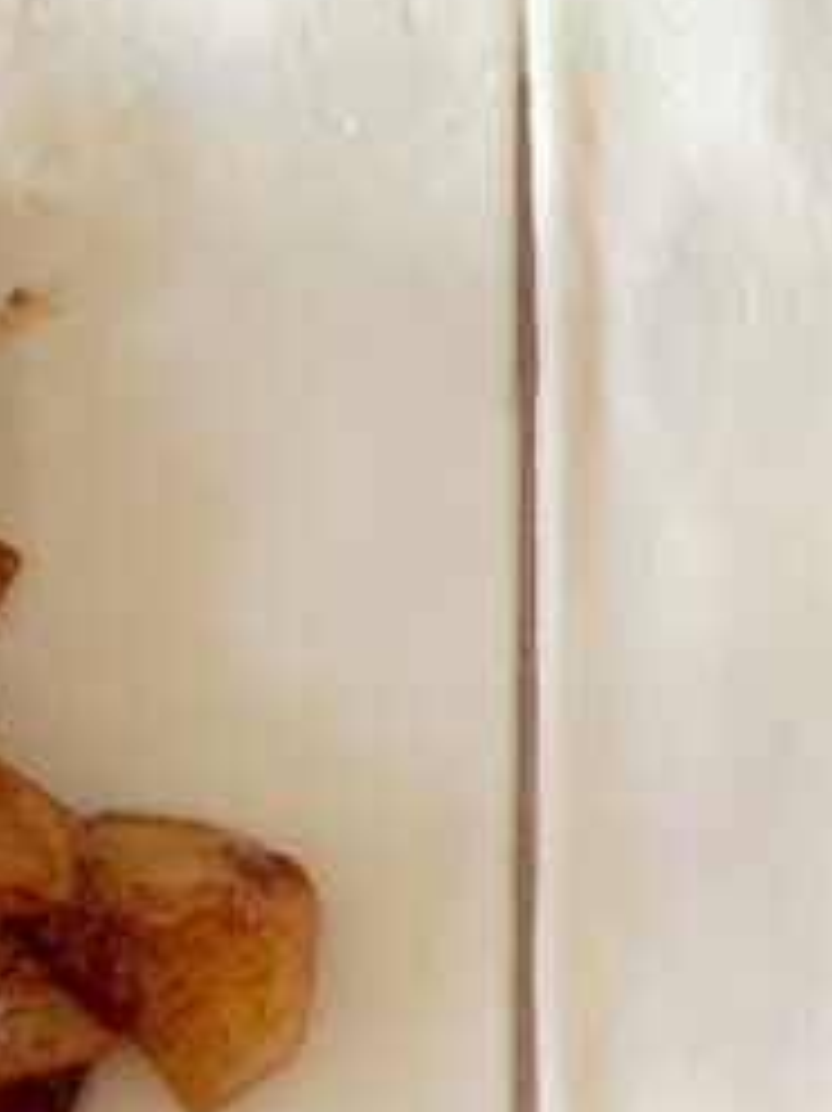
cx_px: 778
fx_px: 8115
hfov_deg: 5.9
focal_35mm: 253
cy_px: -1117
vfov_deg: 7.5
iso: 160
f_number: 2.4
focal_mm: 6
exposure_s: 1/60
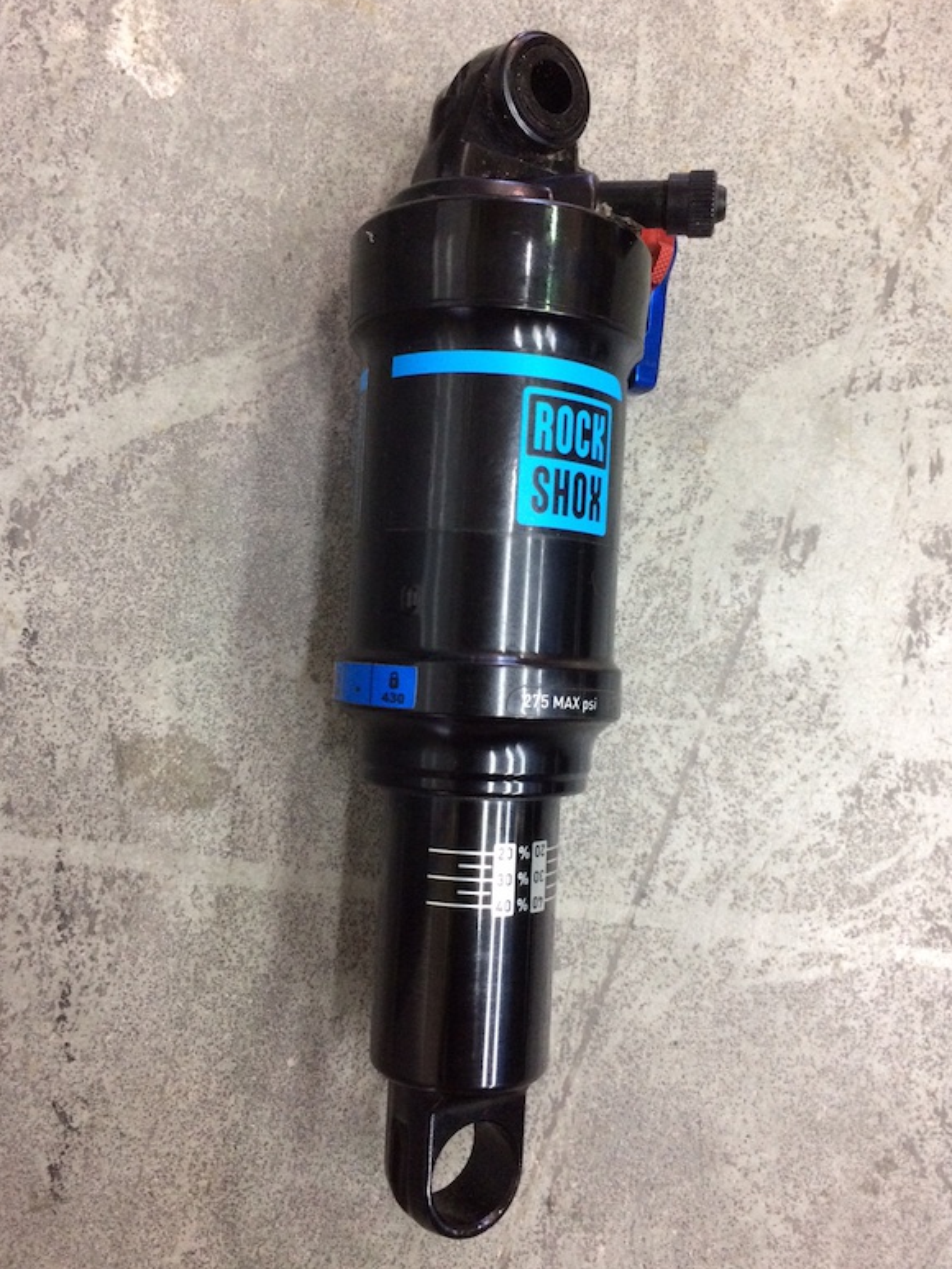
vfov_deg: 59.9
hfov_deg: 46.8
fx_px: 1100
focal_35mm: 30
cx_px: 483
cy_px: 619
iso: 250
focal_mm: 4.15
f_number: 2.2
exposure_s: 1/30
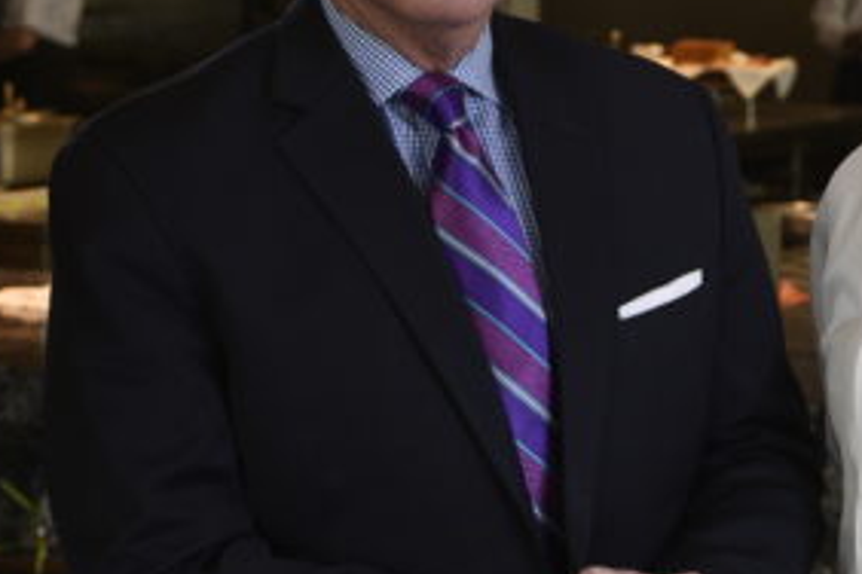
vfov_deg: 10.1
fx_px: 3256
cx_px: 786
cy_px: 318
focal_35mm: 136
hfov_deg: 14.9
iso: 250
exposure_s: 1/50
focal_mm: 50
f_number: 5.6
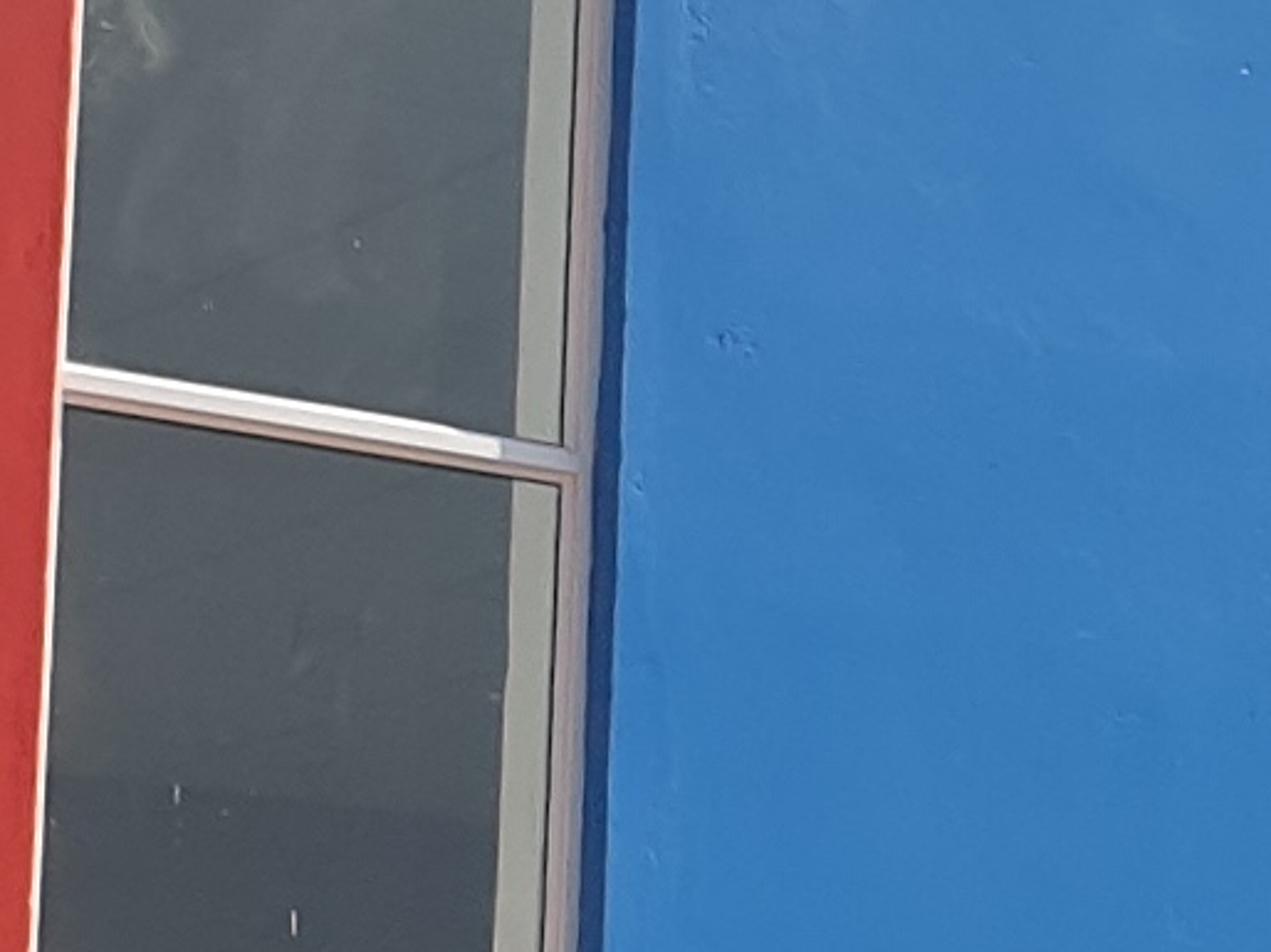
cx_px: 2347
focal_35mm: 204
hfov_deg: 9.2
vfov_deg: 7.2
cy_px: 1439
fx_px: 7487
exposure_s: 1/1919
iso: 50
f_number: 2.4
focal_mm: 4.3
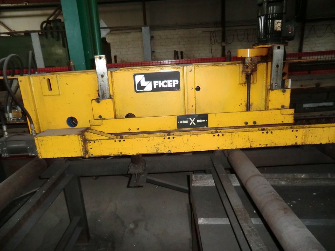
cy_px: 126
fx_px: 232
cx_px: 168
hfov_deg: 71.6
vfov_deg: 56.8
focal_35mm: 24
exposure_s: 1/50
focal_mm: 4.3
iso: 400
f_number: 3.2
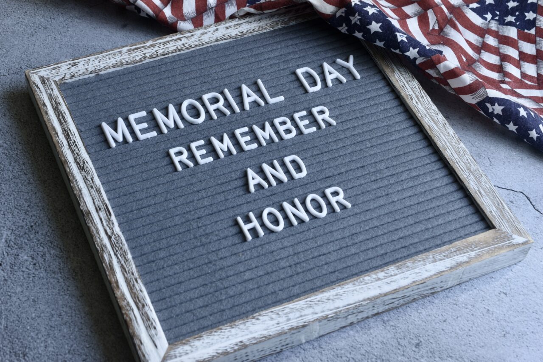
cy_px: 181
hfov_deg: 33.4
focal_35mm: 60
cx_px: 272
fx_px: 905
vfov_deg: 22.6
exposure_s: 1/8
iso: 100
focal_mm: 40
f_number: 8
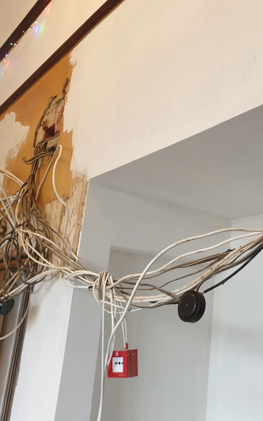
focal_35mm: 37
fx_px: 424
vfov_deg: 52.8
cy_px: 209
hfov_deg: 33.8
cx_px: 196
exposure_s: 1/25
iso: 320
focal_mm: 4.3
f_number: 2.4
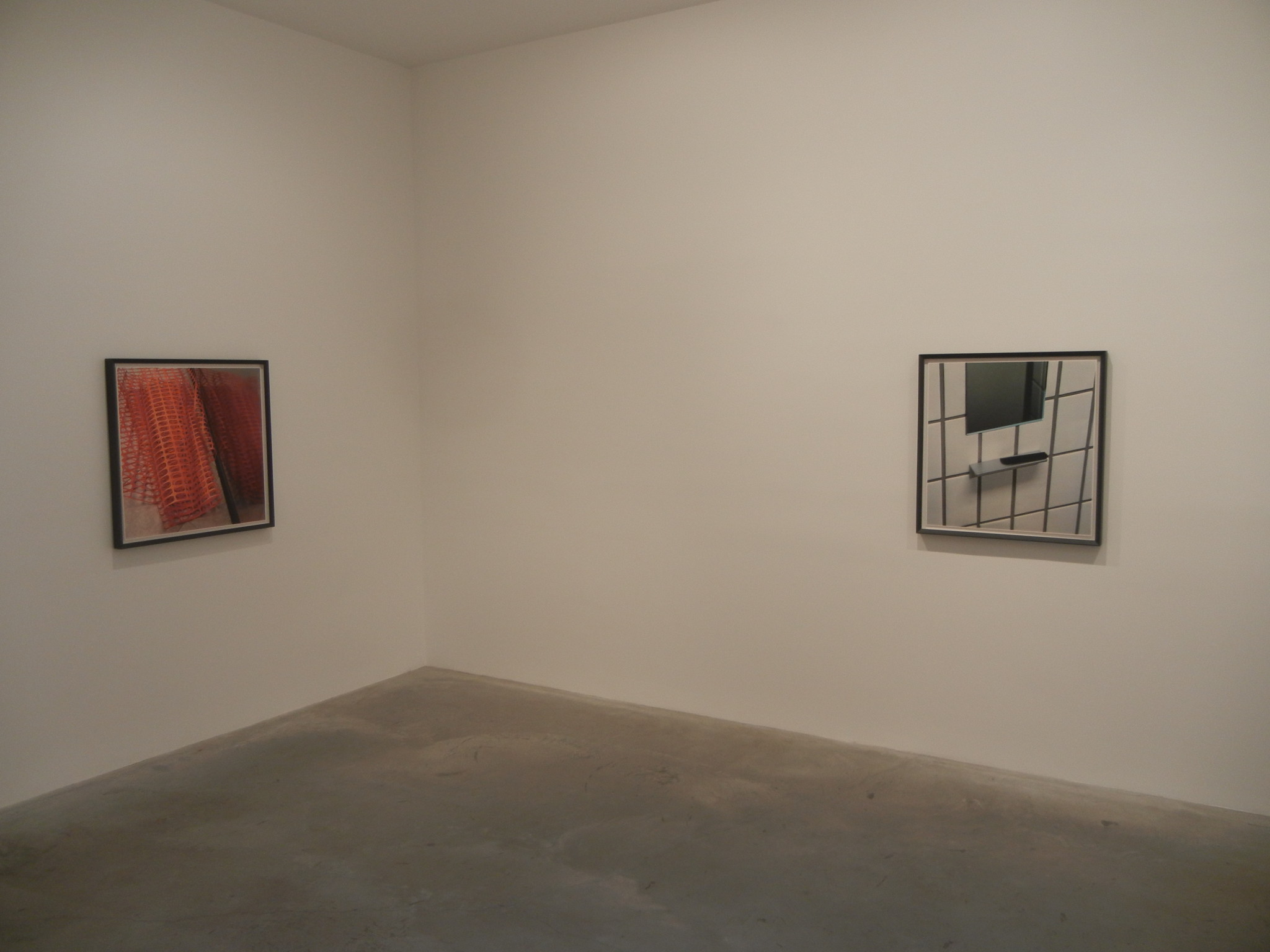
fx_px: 1101
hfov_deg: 60.0
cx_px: 635
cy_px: 476
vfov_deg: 46.8
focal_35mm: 30
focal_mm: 5.4
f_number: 3.5
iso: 160
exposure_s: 1/31
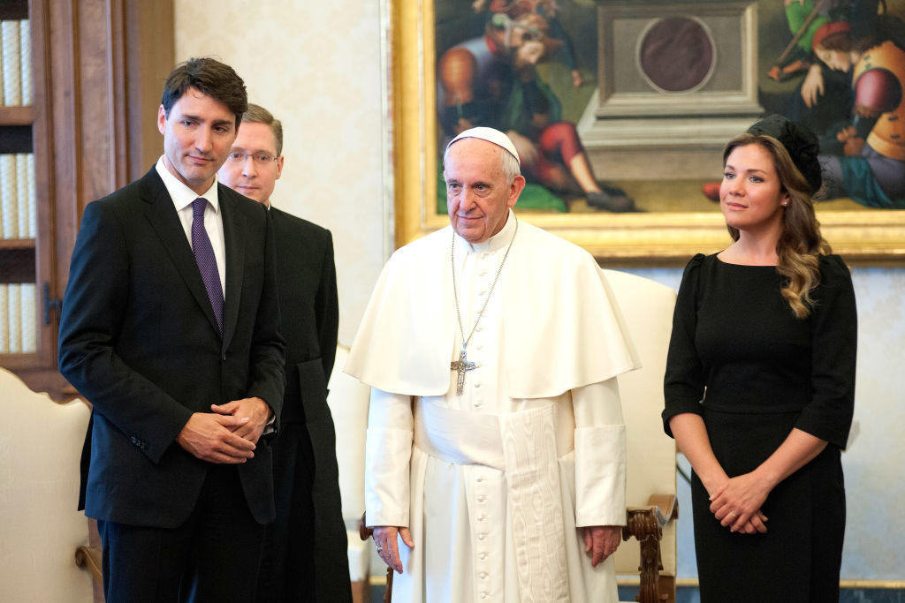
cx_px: 452
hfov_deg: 16.4
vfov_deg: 11.0
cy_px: 302
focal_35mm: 125
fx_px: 3143
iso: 1600
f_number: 3.2
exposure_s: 1/160
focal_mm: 125
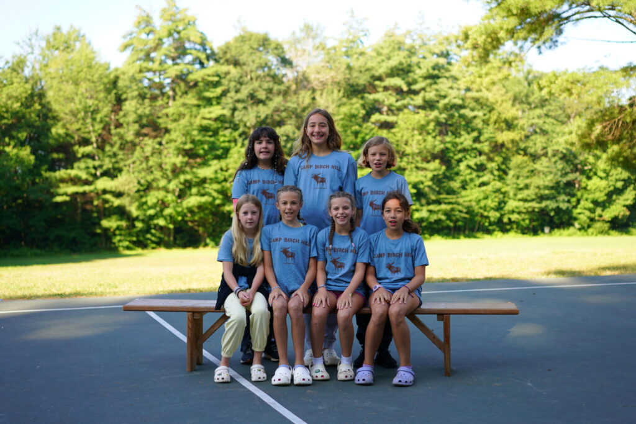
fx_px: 972
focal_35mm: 55
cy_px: 212
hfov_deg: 36.2
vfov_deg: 24.6
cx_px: 318
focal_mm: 55
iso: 320
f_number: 2.8
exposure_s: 1/1000
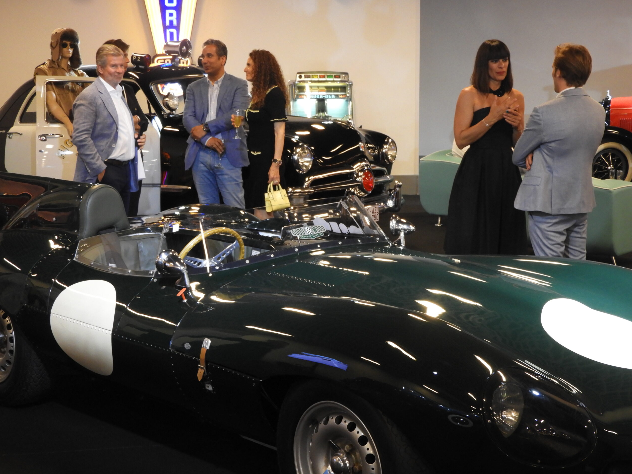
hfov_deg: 31.7
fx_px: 1114
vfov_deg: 24.0
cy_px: 234
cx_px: 319
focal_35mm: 61
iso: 400
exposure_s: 1/20
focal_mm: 10.7
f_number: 4.2
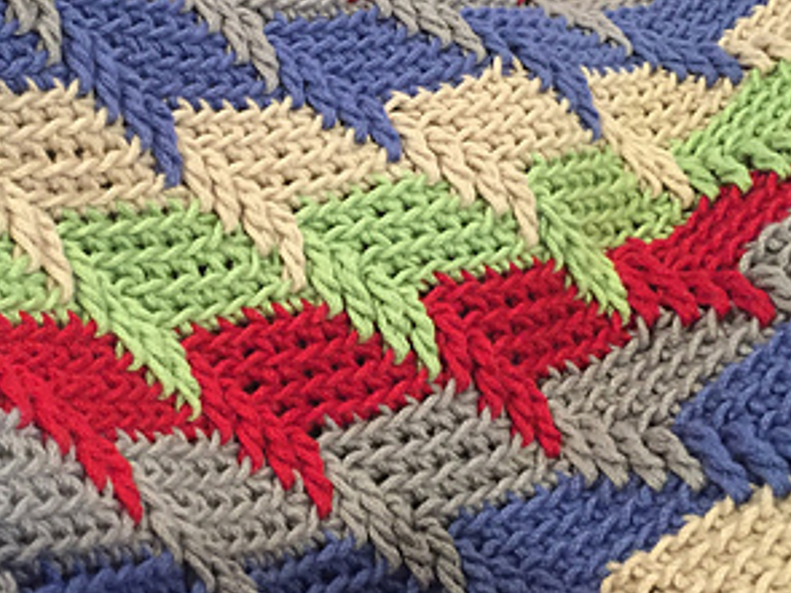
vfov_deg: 23.2
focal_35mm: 63
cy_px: 209
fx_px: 1439
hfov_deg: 30.4
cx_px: 231
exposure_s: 1/15
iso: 250
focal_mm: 4.15
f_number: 2.2
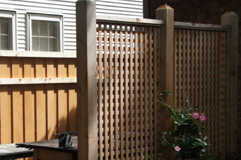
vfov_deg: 14.2
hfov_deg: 21.1
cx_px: 58
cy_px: 111
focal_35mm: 96
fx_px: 641
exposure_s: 1/100
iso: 100
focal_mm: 35
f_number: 5.6
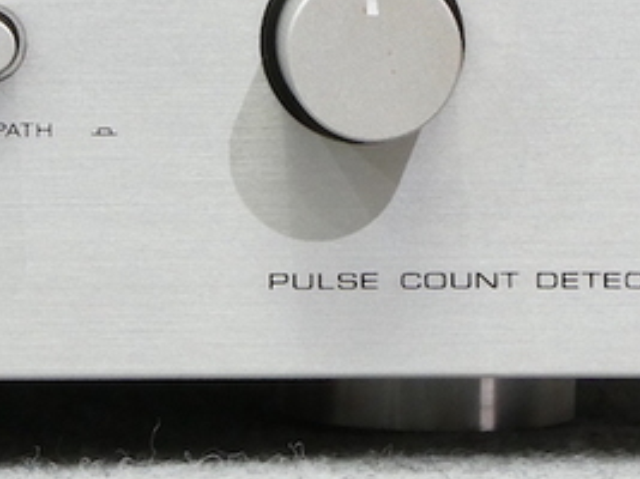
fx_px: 8963
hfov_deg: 4.1
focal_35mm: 485
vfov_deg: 3.1
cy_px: -172
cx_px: -48
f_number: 6.3
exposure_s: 1/10
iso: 400
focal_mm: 24.2
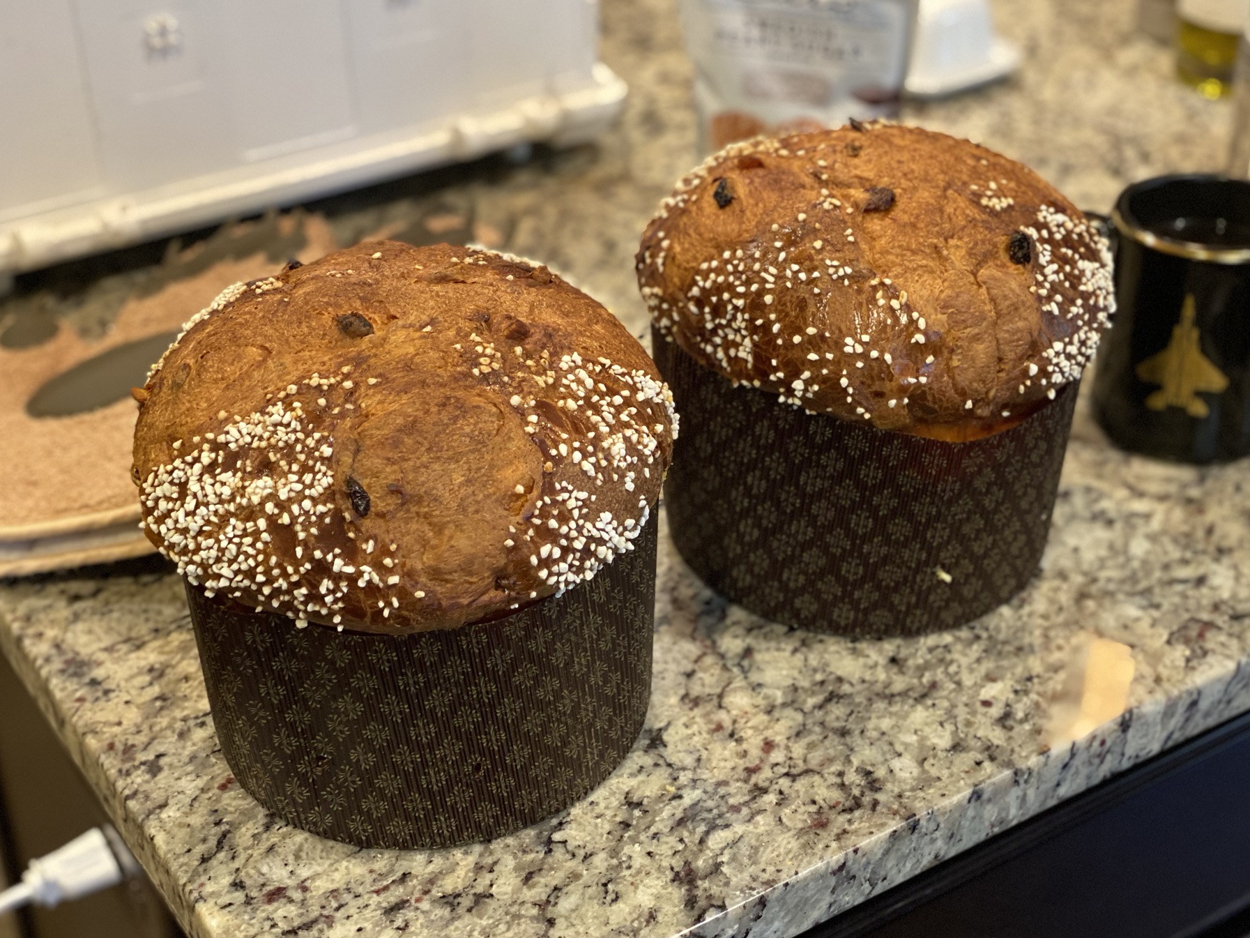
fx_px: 2095
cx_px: 689
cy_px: 460
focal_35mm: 58
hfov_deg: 33.2
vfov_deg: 25.2
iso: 200
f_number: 2
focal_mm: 6
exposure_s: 1/40
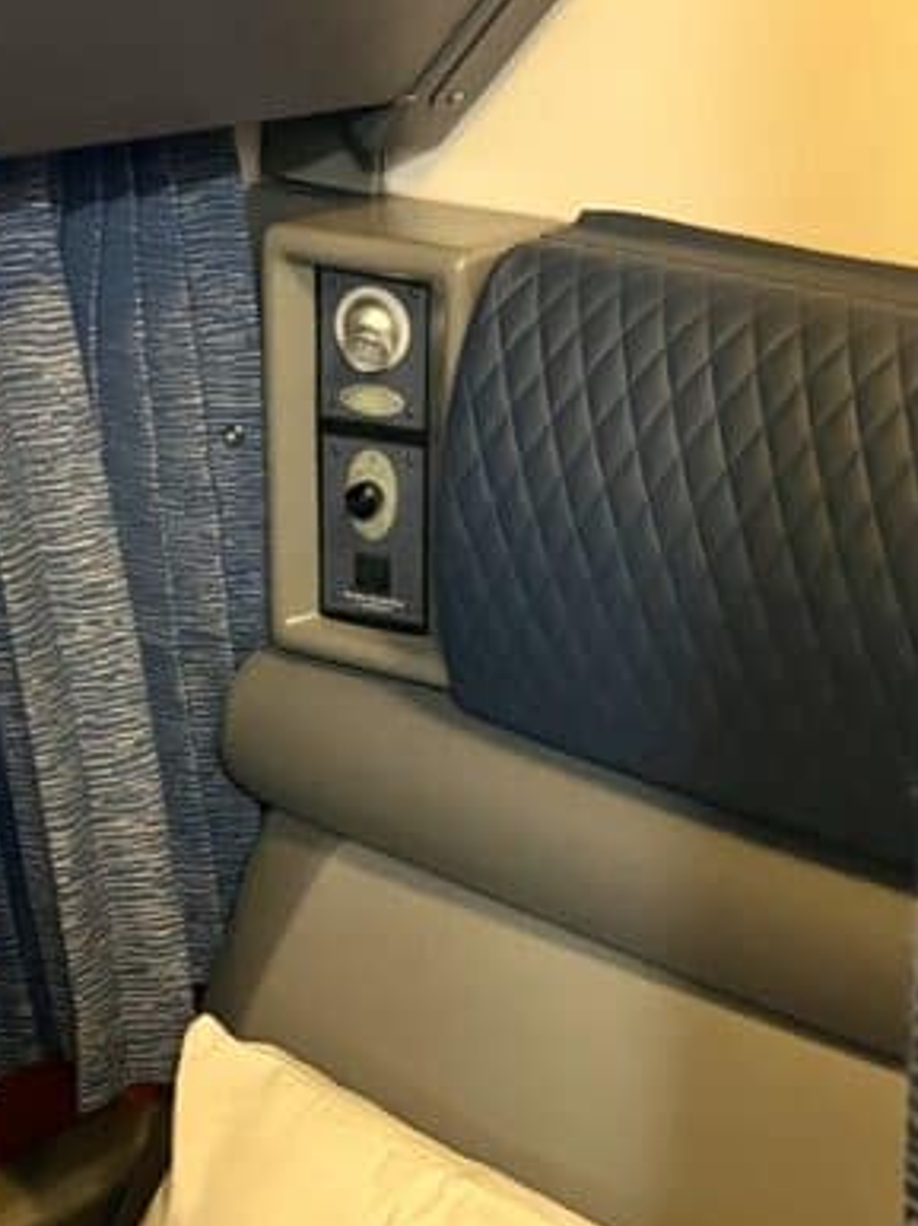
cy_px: 832
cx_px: 464
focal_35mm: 69
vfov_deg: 28.0
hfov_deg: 21.3
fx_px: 2442
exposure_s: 1/40
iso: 640
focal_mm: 5.7
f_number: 1.5
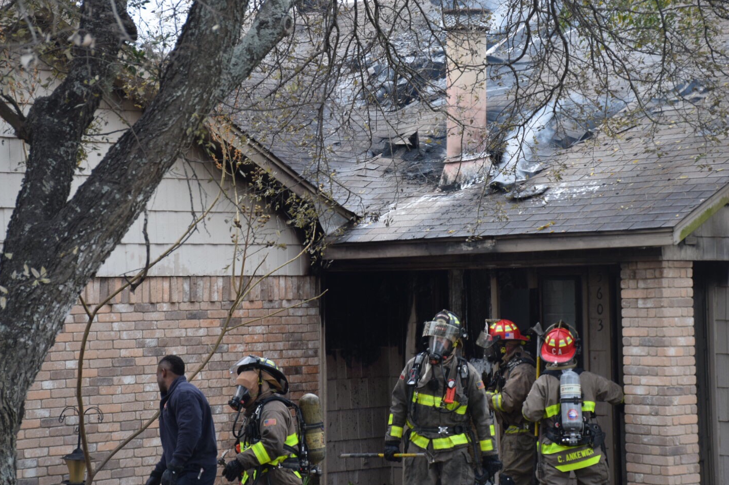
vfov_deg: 10.7
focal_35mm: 128
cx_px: 359
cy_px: 232
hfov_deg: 16.1
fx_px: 2582
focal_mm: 75
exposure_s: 1/250
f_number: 5
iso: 450
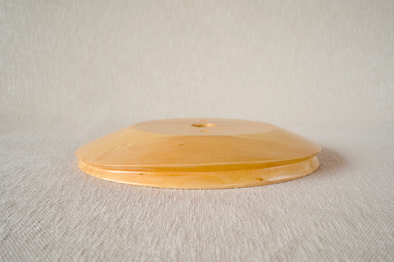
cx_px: 197
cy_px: 131
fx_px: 328
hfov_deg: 61.9
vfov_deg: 43.6
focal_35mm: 30
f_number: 3.8
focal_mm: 20
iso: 100
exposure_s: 1/13
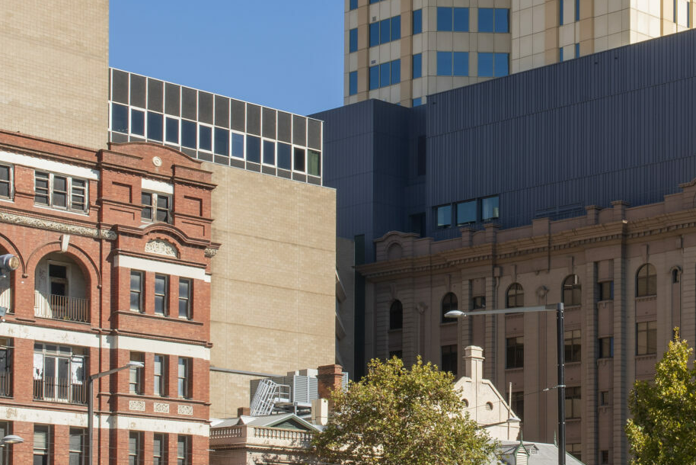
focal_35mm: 93
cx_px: 543
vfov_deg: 14.6
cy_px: 60
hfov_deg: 21.7
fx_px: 1798
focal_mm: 34
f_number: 16
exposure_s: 1/30
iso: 64
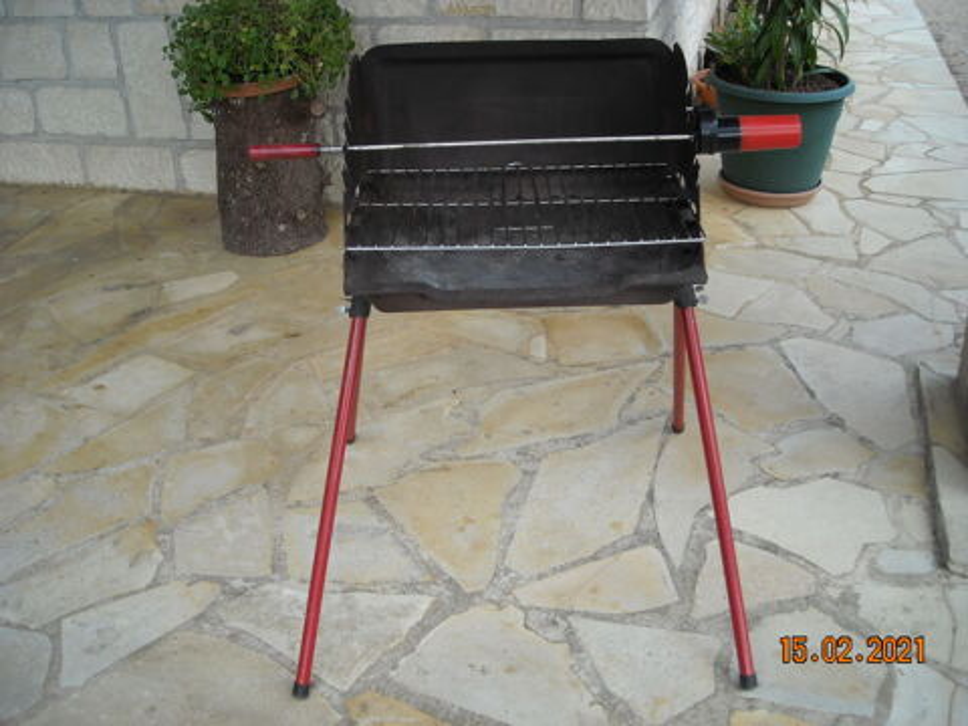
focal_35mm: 35
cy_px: 363
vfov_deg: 40.7
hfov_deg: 52.6
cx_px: 484
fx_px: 979
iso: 64
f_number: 2.8
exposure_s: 1/154
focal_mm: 5.7
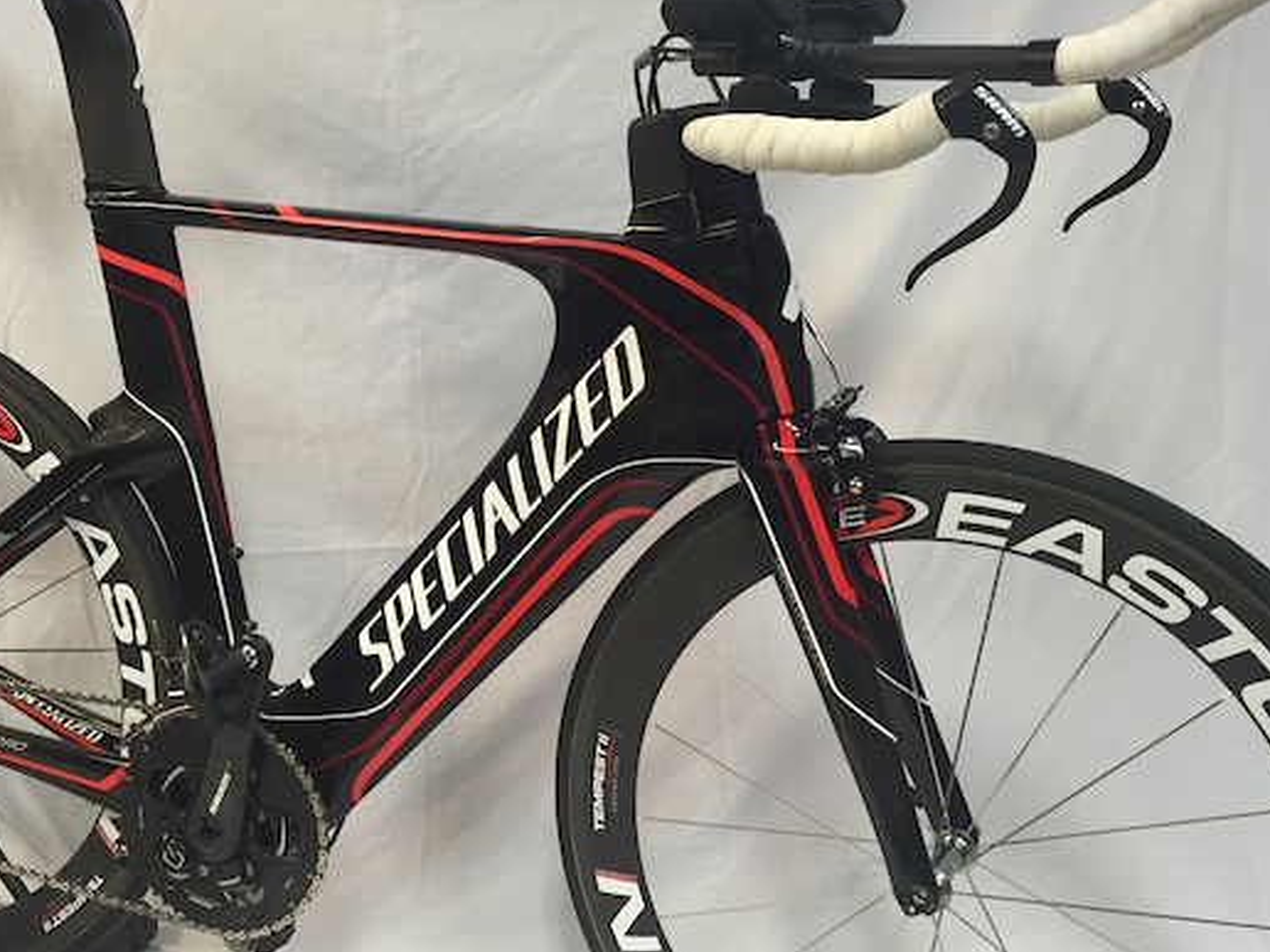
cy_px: 551
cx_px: 539
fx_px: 1651
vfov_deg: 32.1
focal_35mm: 45
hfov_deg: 42.0
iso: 80
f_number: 2.2
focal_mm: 4.15
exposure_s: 1/30
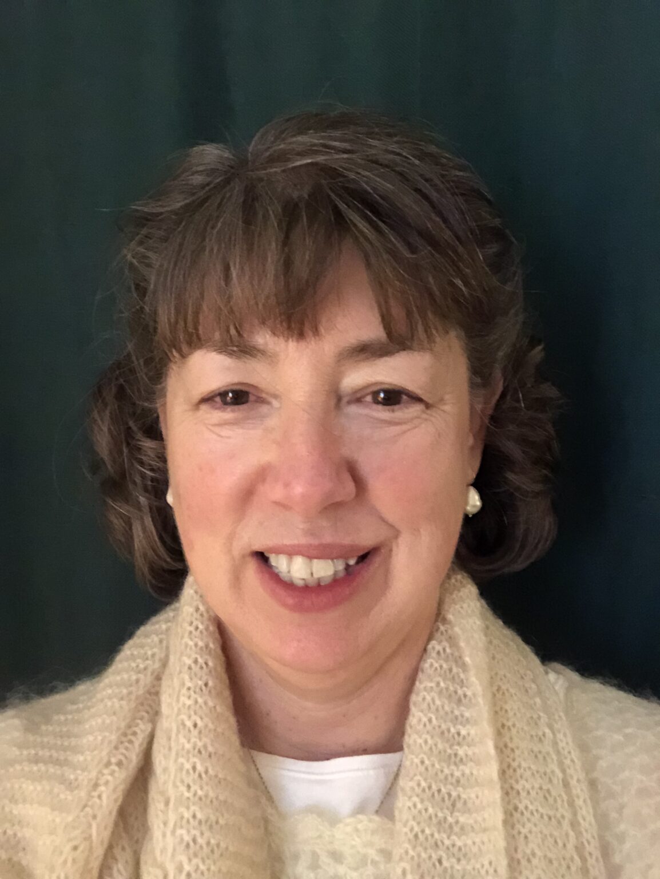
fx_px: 813
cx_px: 330
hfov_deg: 44.2
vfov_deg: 56.8
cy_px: 440
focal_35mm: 32
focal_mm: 2.87
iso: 640
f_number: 2.2
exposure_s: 1/30
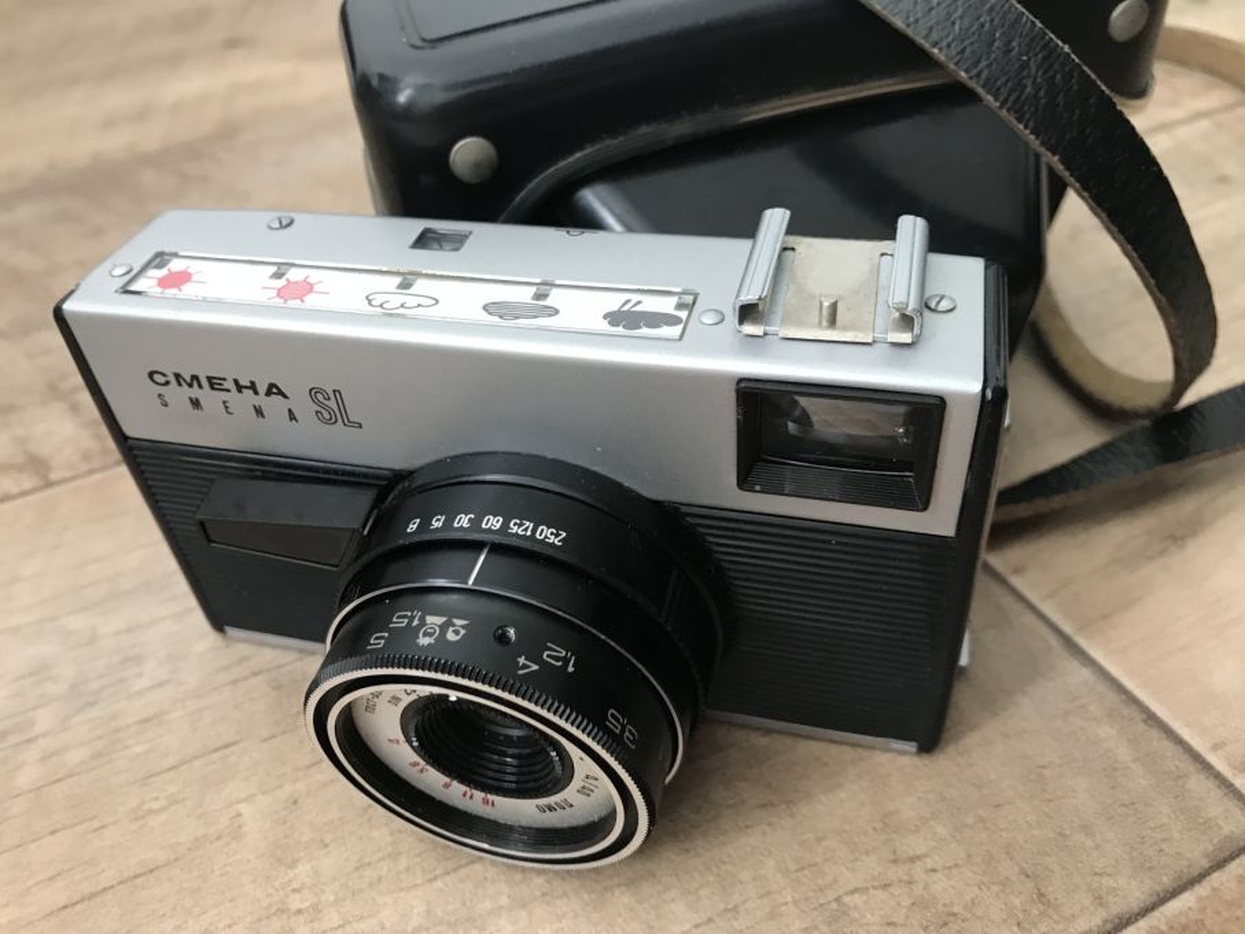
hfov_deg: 63.5
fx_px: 1007
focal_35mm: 28
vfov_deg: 49.7
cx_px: 622
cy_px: 467
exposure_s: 1/17
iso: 50
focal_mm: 3.99
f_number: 1.8
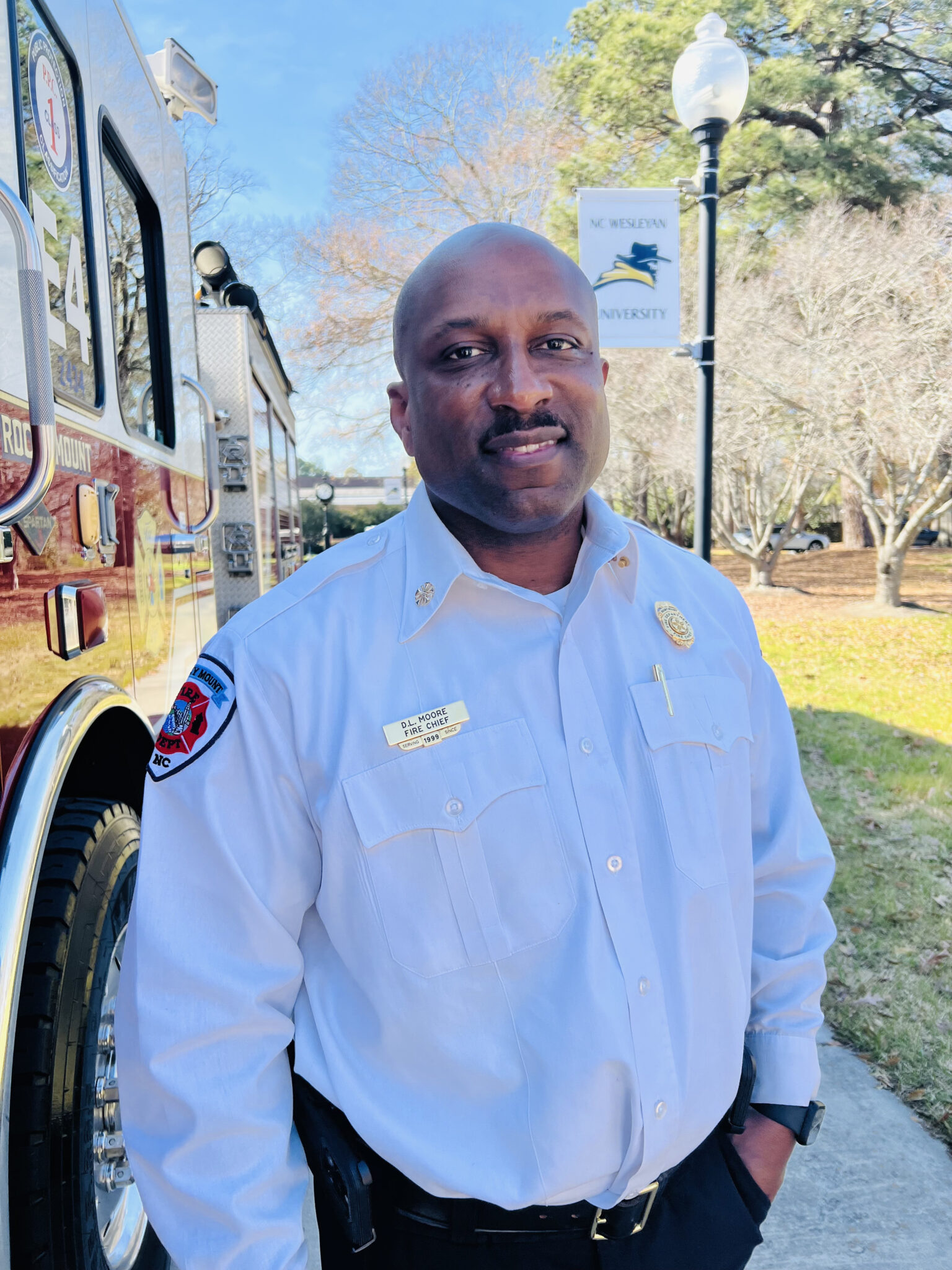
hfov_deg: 53.1
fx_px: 953
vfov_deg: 67.3
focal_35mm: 26
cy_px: 635
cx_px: 476
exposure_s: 1/1147
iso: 50
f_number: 1.5
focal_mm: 5.7
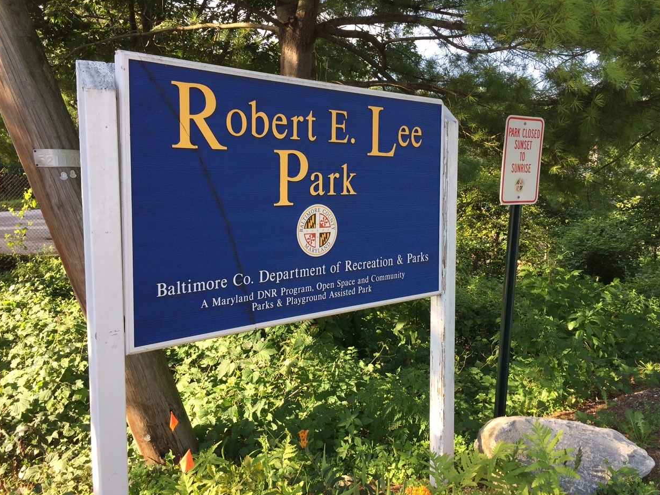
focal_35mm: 30
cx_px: 335
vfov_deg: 46.8
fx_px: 572
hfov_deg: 60.0
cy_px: 251
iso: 32
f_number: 2.2
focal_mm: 4.15
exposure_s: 1/243
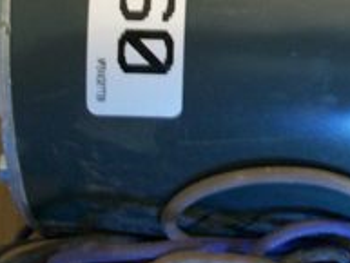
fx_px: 799
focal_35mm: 79
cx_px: 272
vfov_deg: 18.6
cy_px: 71
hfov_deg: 24.4
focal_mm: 5.7
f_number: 2.8
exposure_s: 1/9.13
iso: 160
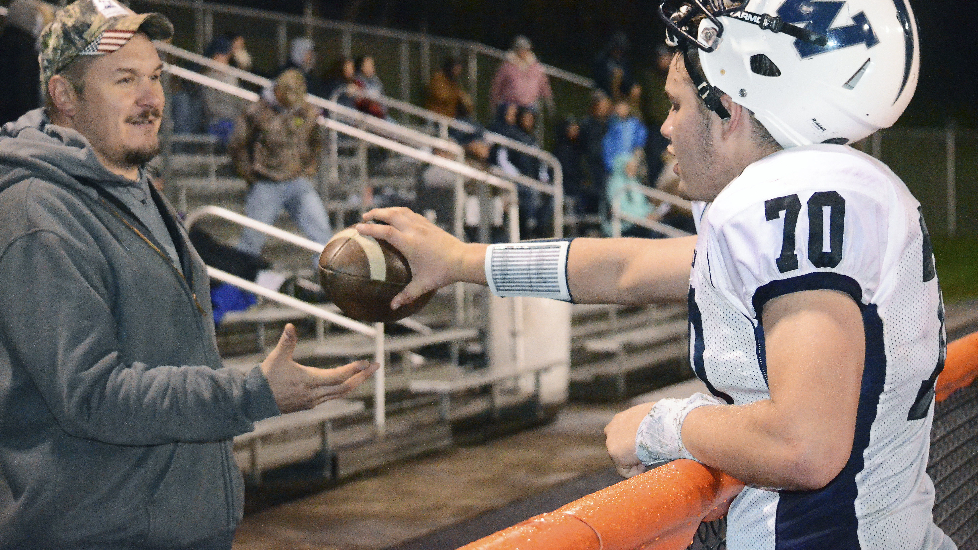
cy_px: 234
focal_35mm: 87
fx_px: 2244
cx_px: 489
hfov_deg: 24.6
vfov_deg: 14.0
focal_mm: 55
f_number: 4.5
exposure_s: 1/250
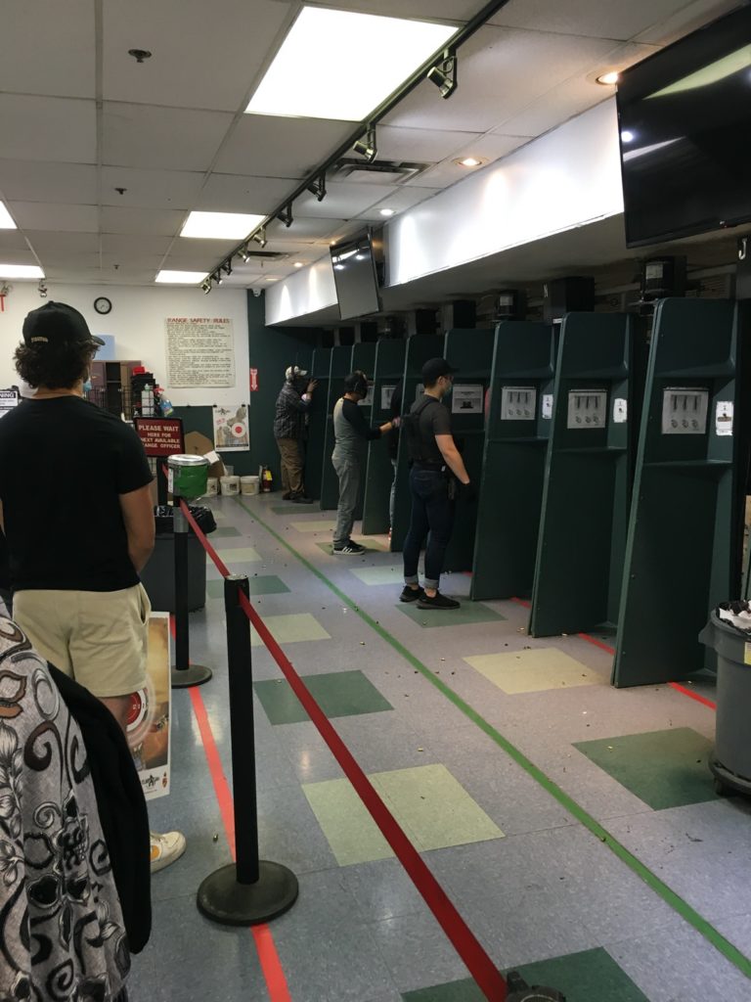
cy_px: 501
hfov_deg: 48.2
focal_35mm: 29
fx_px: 839
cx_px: 376
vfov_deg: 61.7
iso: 80
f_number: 2.2
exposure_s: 1/30
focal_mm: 4.15
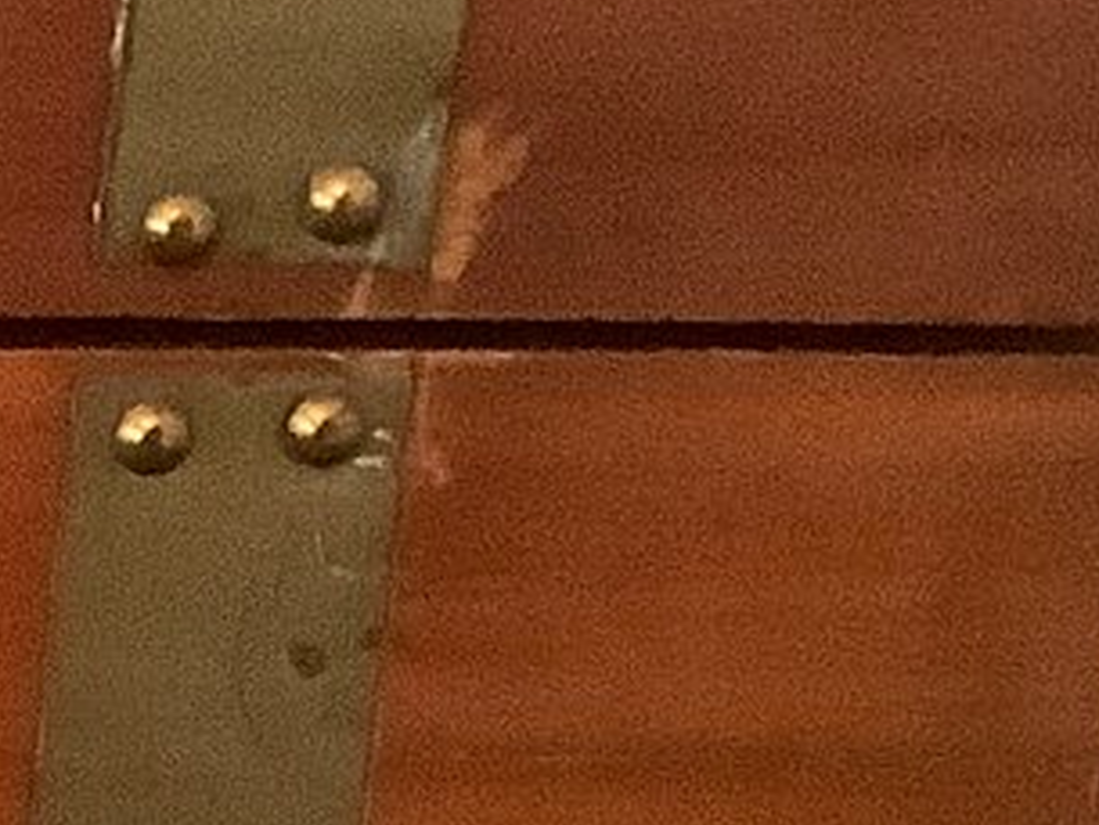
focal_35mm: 203
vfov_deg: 7.3
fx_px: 6447
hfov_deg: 8.3
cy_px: 684
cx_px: -2119
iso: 400
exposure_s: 1/30
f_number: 2.4
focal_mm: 3.3
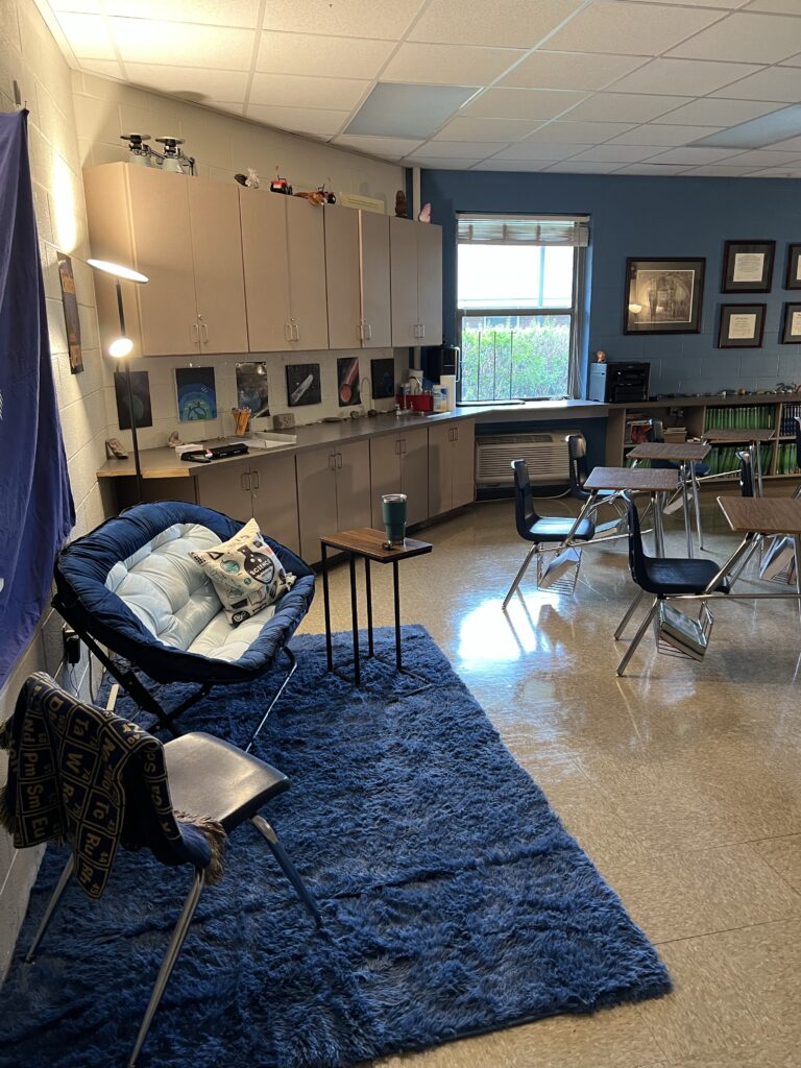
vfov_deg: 67.3
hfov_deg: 53.1
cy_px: 534
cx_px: 400
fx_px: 802
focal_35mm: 26
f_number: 1.5
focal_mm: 5.7
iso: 320
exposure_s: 1/60
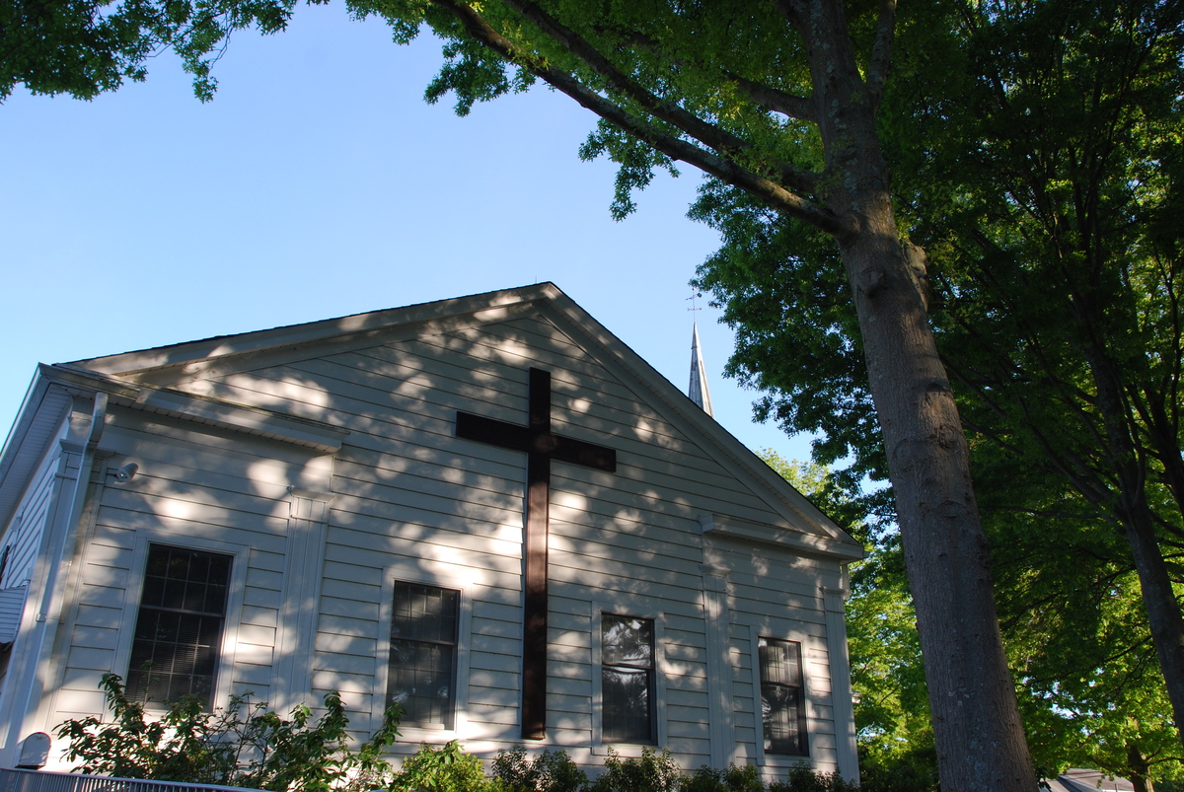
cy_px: 396
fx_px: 1087
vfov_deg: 40.1
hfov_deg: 57.2
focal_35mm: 33
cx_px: 592
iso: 160
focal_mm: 22
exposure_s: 1/125
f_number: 5.6
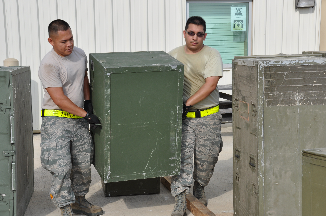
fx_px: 651
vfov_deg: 18.9
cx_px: 163
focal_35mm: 72
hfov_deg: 28.1
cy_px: 108
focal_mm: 48
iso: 200
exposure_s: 1/160
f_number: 13
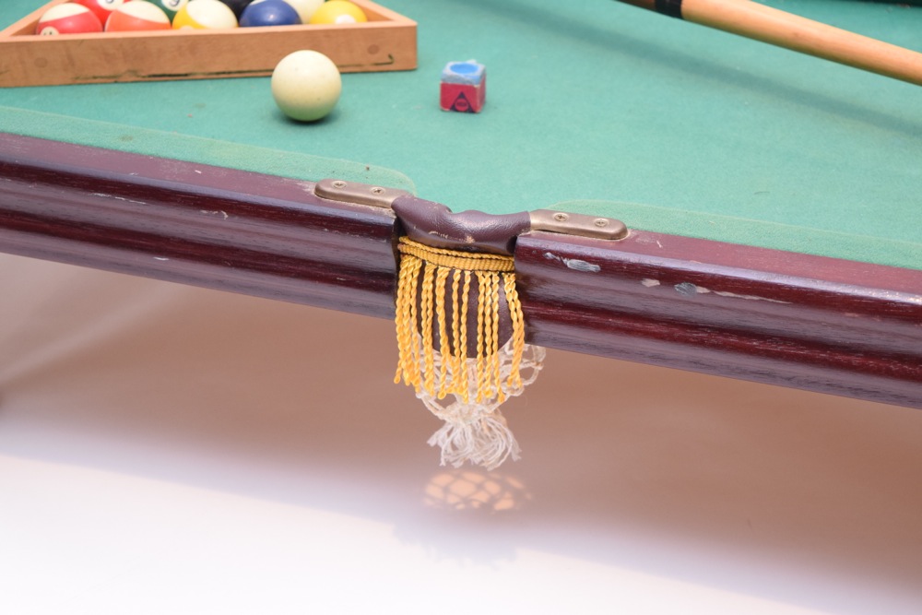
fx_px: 2113
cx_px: 461
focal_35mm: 82
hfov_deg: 24.6
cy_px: 308
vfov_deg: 16.6
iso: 1250
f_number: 5.6
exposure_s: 1/60
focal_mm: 55
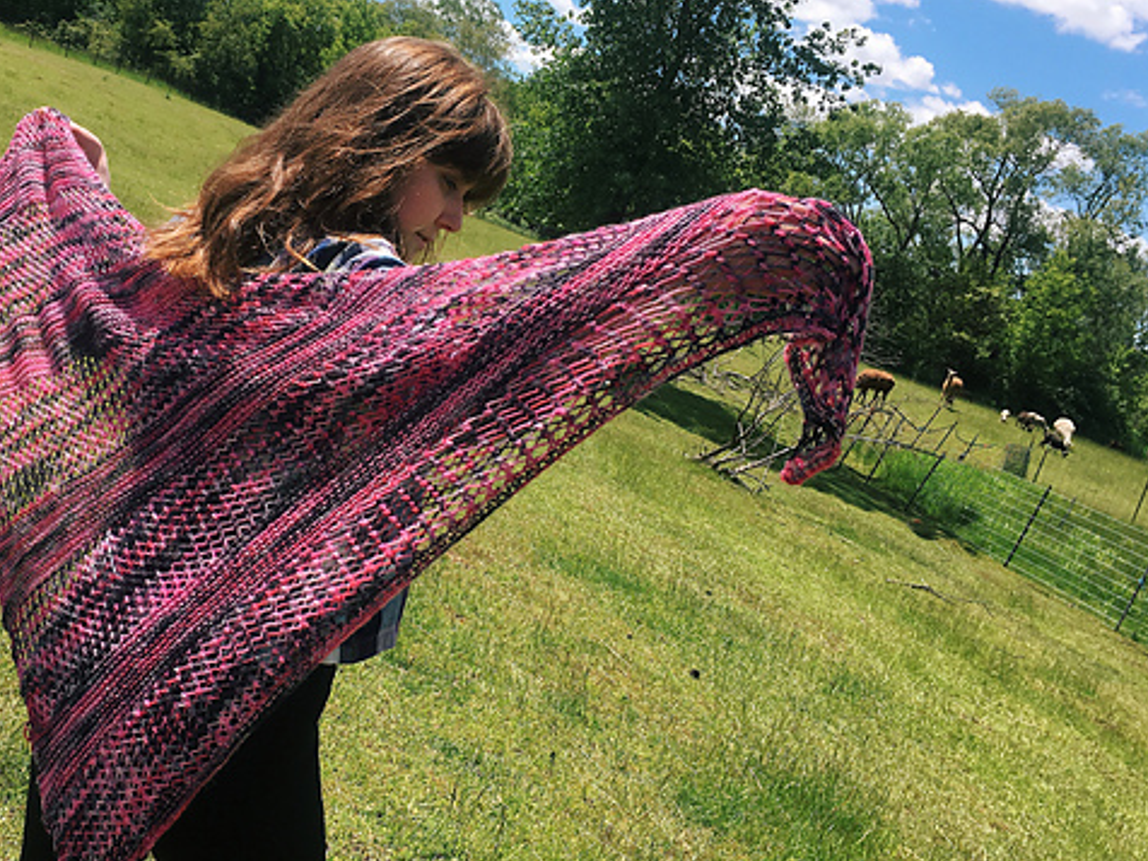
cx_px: 410
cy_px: 398
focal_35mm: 39
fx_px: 1293
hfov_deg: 47.3
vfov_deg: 36.8
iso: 25
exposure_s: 1/1241
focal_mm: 4.15
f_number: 2.2
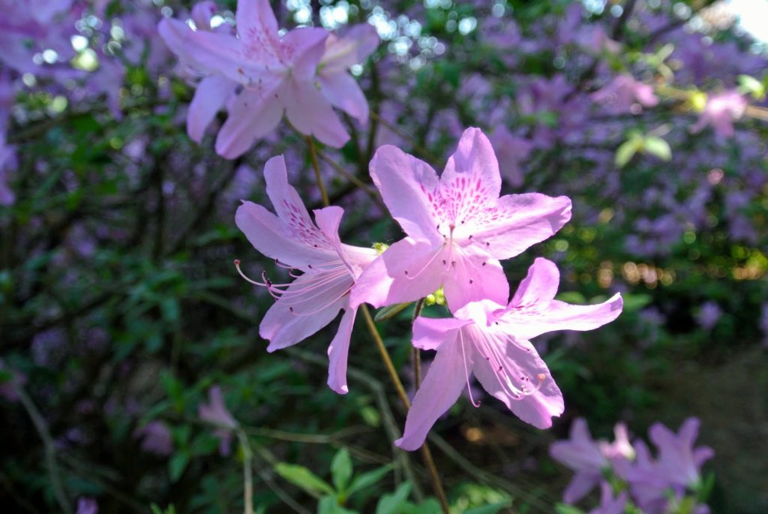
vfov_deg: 33.5
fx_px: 854
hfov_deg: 48.4
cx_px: 384
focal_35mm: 40
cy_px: 257
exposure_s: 1/125
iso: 200
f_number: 4.5
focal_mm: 15.1
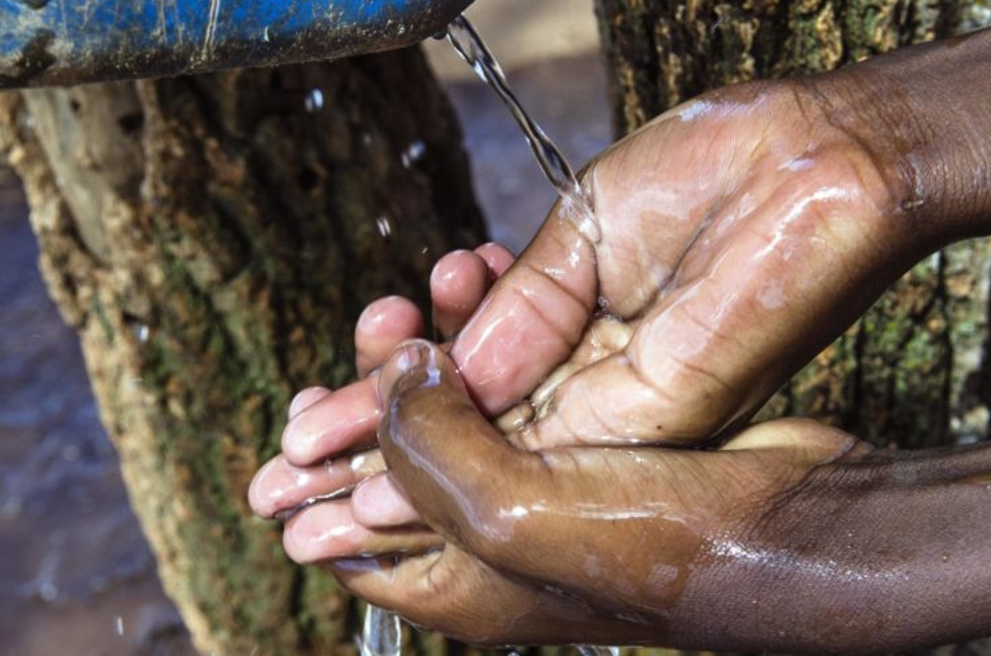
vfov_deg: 16.4
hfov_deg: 24.5
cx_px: 462
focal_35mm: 83
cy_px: 305
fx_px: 2280
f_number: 10
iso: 400
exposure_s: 1/320
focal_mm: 40
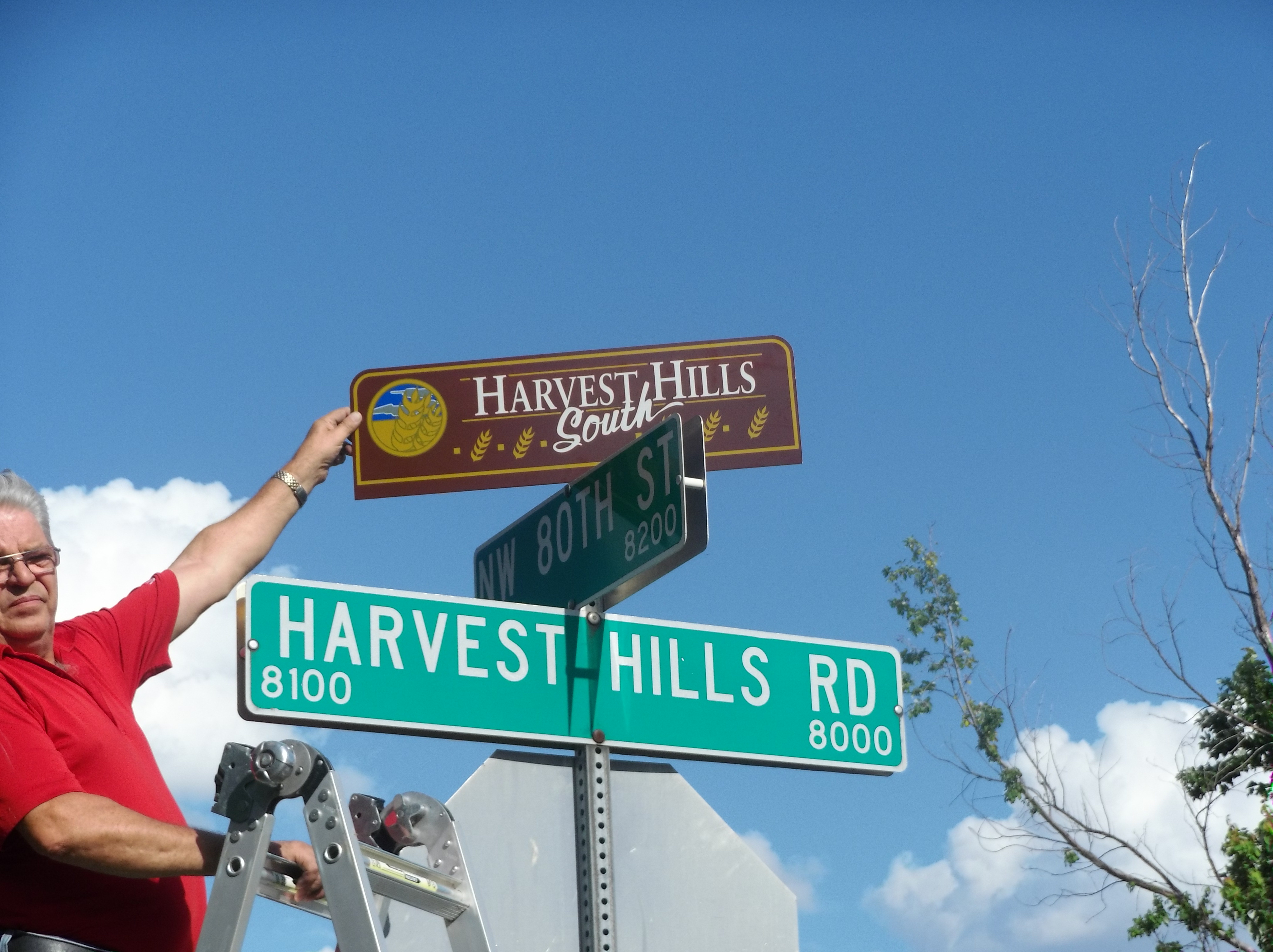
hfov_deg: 24.1
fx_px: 2976
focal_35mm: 81
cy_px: 476
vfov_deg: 18.2
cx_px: 636
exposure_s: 1/1000
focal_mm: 14.6
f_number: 5
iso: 100
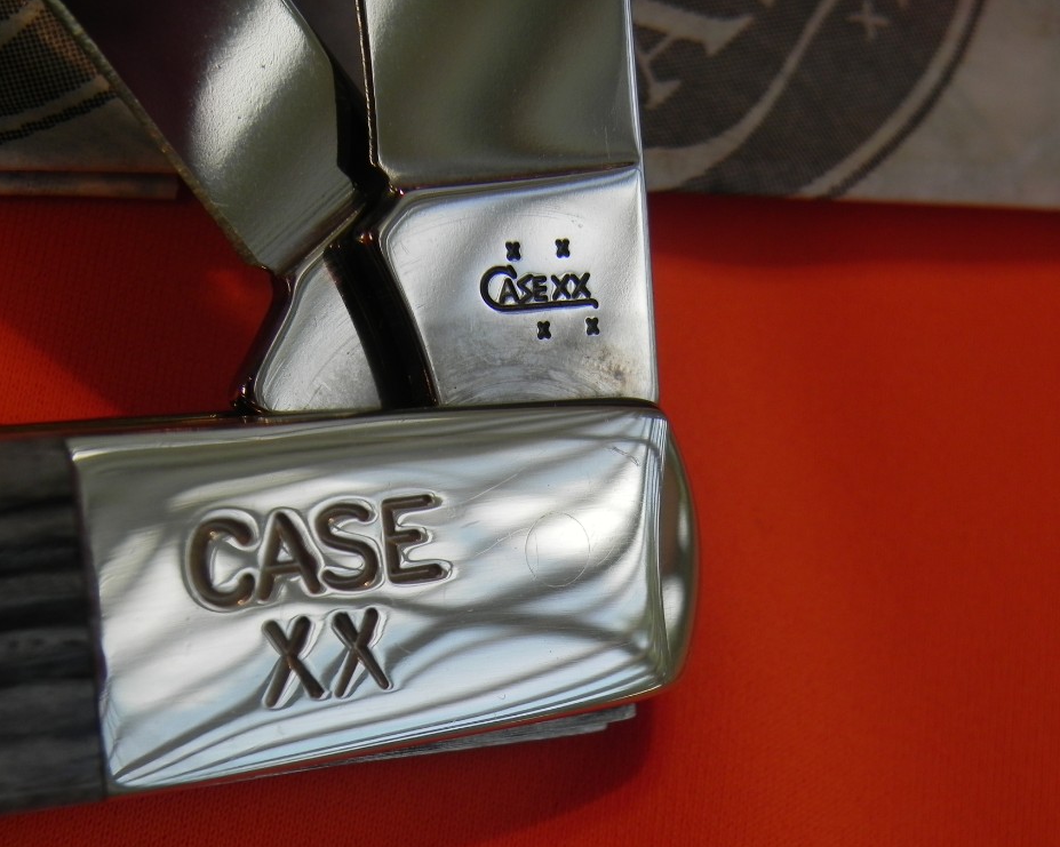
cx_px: 534
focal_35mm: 79
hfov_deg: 24.1
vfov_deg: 19.4
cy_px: 426
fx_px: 2478
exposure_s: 1/273
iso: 160
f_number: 4
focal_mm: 13.4
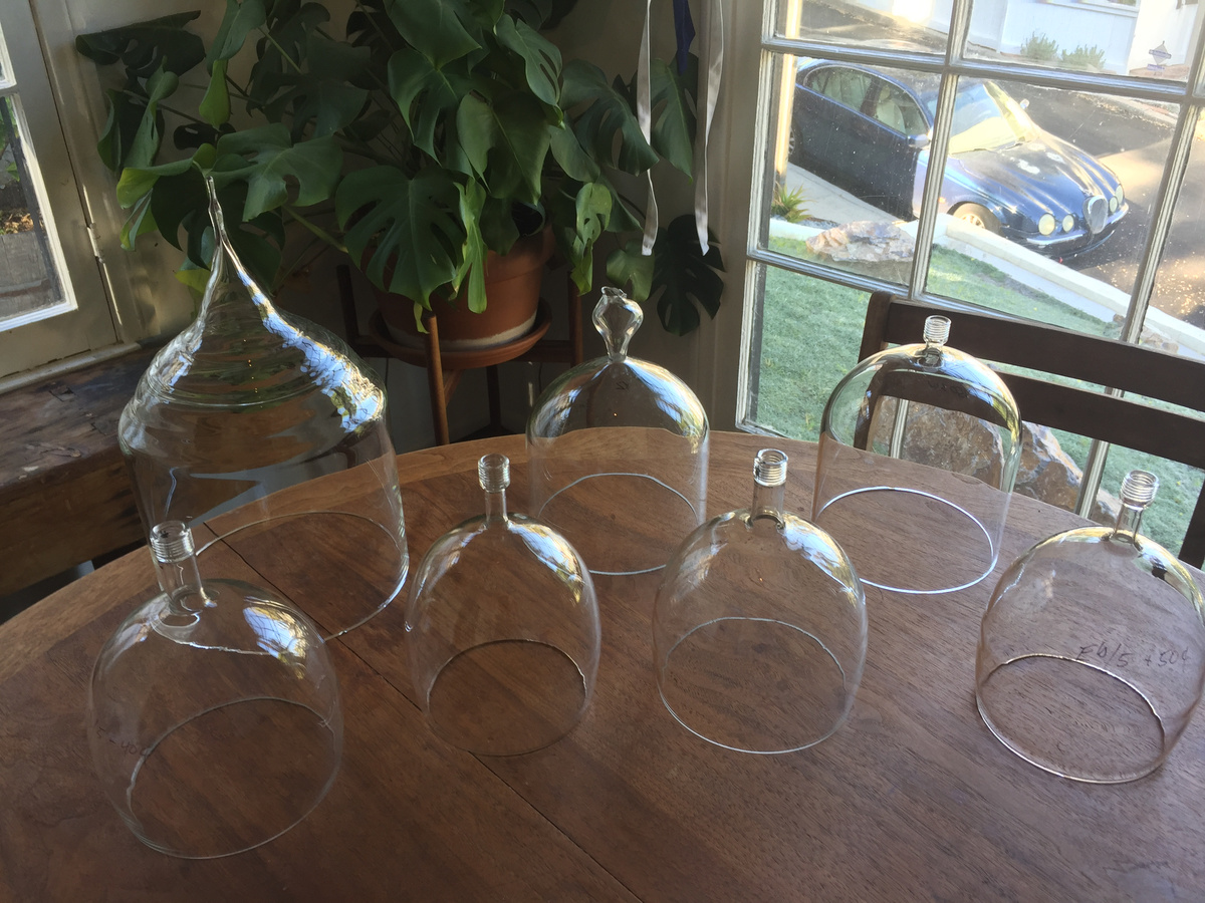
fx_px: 1010
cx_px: 602
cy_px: 452
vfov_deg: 48.2
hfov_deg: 61.7
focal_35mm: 29
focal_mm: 4.15
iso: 32
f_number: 2.2
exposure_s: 1/40
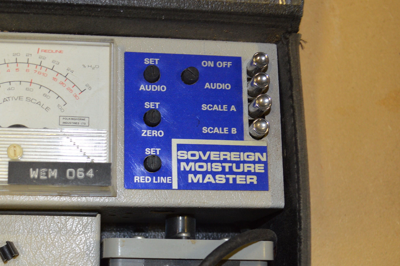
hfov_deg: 36.0
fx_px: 611
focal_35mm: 55
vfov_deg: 24.4
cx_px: 142
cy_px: 188
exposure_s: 1/80
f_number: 4
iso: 400
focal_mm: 24
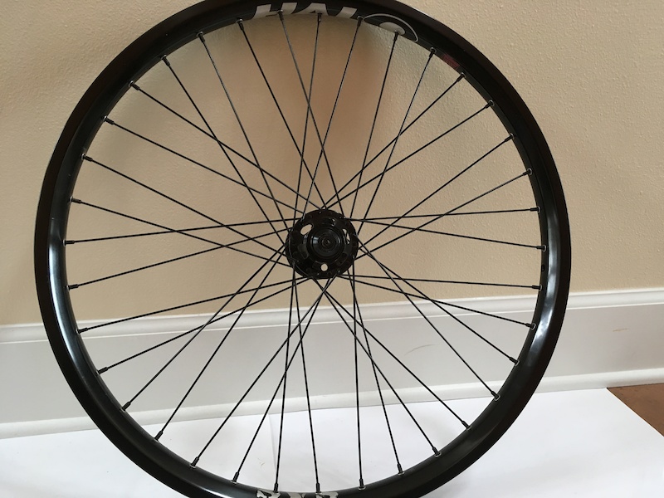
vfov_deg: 48.2
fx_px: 556
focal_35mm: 29
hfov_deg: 61.7
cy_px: 249
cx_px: 332
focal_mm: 4.15
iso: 100
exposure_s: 1/30
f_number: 2.2
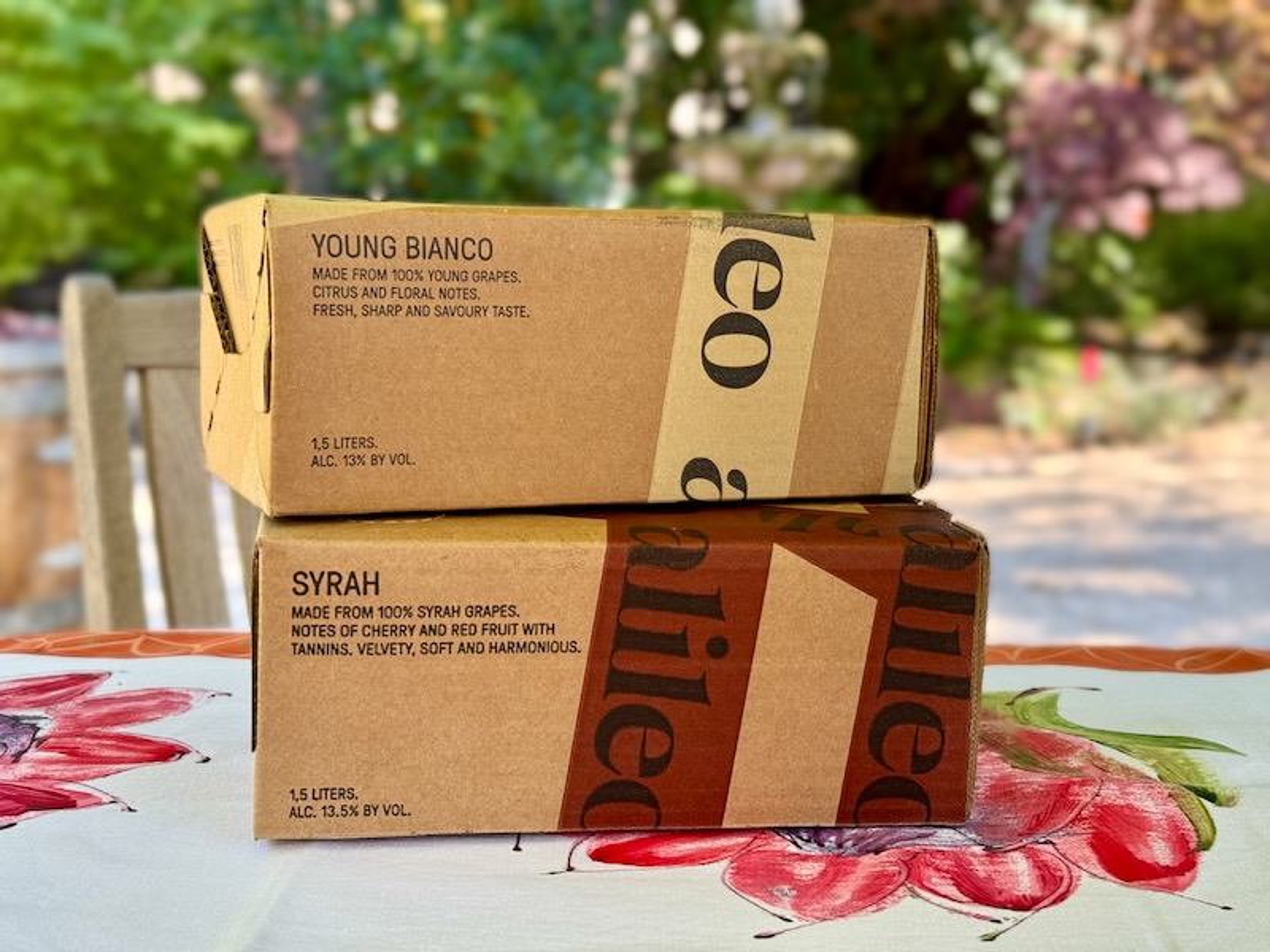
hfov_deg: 39.7
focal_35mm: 48
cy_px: 476
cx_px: 635
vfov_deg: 30.3
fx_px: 1761
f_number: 1.78
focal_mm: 6.76
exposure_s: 1/191
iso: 64
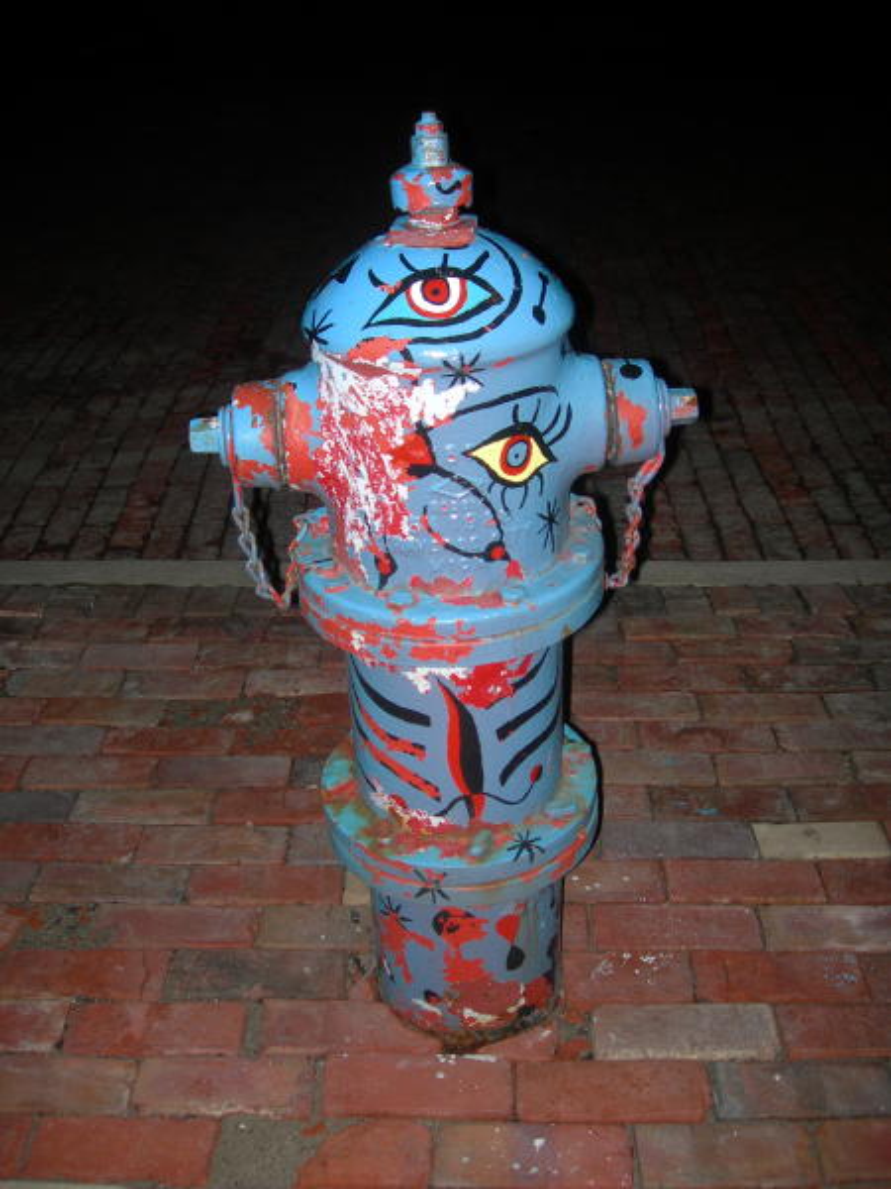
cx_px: 446
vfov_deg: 49.0
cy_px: 594
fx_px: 1304
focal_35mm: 38
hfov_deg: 37.7
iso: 50
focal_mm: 7.8
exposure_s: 1/60.1
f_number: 2.8
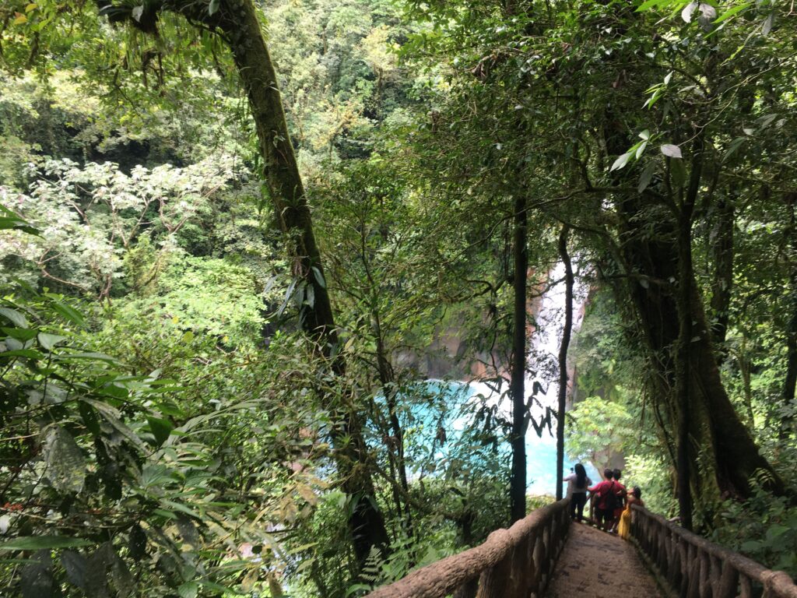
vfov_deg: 48.2
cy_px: 299
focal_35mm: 29
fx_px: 668
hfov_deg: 61.7
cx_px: 398
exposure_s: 1/60
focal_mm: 4.15
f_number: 2.2
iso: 25
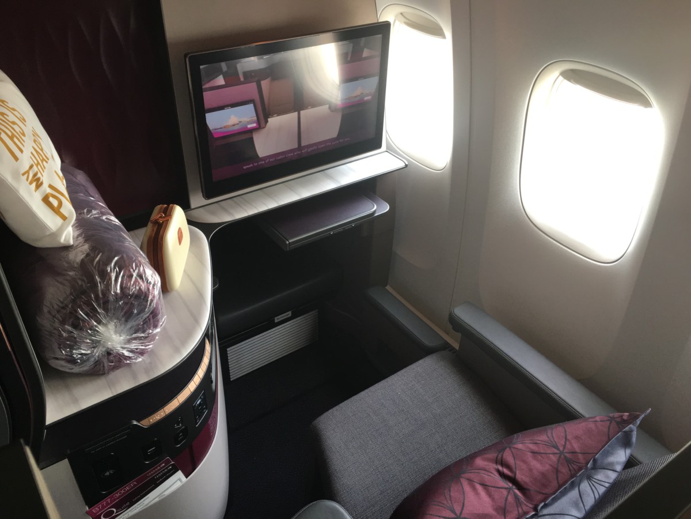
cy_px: 260
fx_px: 579
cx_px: 346
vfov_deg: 48.2
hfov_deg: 61.7
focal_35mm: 29
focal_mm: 4.15
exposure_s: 1/33
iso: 64
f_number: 2.2
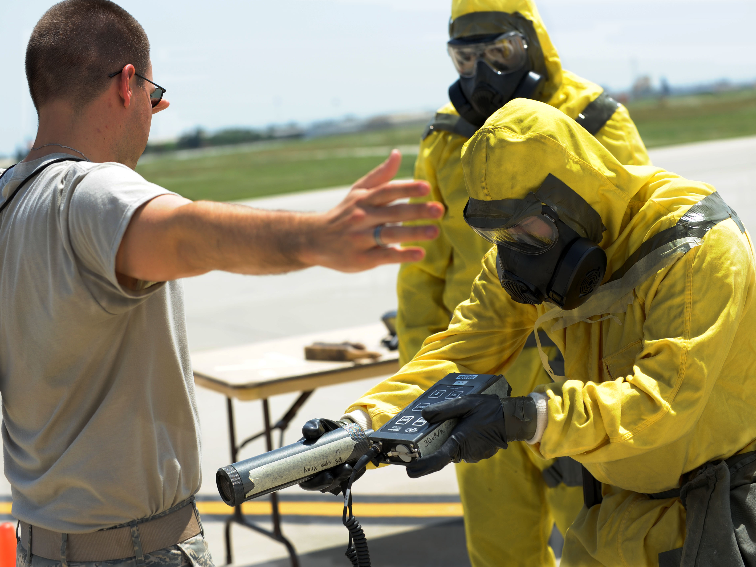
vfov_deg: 19.4
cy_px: 283
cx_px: 376
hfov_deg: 25.7
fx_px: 1660
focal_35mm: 76
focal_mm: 70
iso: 250
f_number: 5
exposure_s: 1/1250
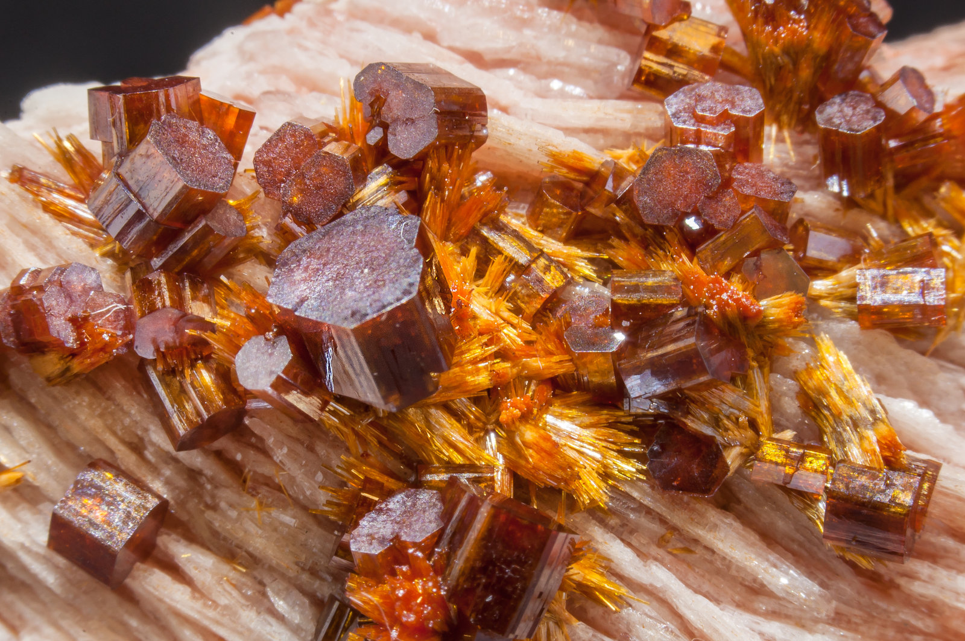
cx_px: 482
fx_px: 2410
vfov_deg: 15.2
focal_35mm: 90
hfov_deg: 22.6
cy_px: 320
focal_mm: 60
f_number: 25
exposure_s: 3
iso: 250
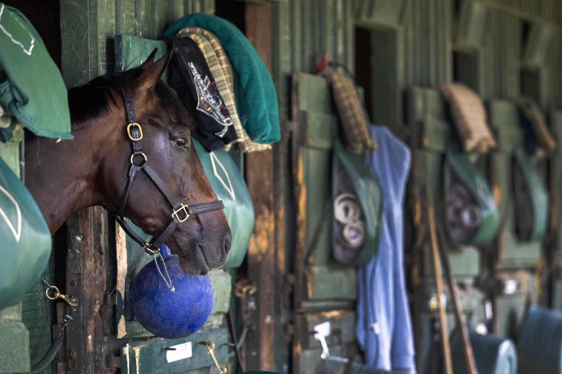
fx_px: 3636
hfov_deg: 8.8
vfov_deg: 5.9
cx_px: 274
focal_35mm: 233
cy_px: 199
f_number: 2.8
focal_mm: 145
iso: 2000
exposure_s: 1/250
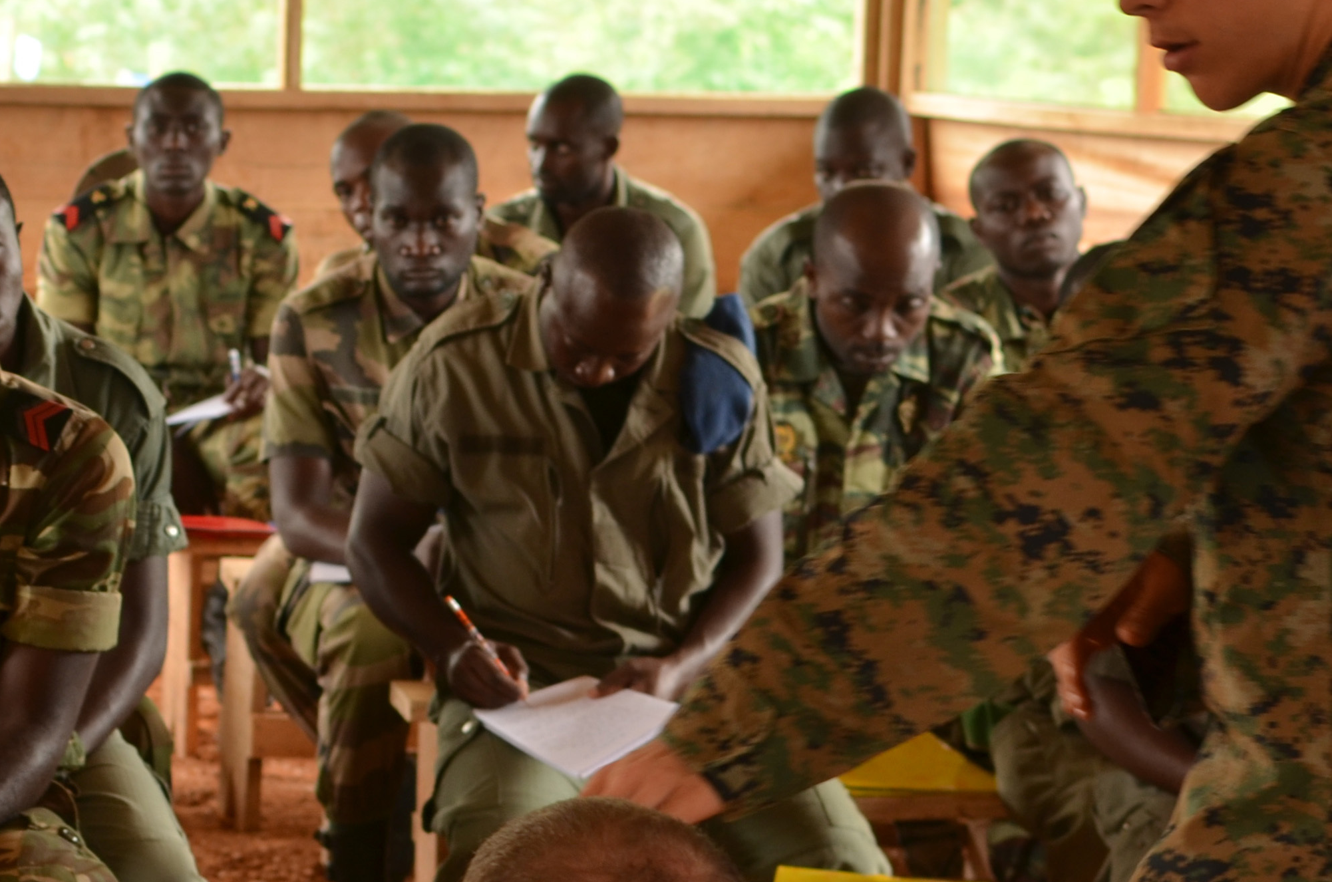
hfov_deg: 15.7
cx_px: 193
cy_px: 566
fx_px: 4772
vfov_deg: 10.6
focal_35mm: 129
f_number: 3.5
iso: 125
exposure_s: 1/50
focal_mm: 35
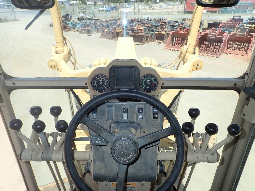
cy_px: 96
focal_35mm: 25
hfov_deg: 69.4
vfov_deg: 54.9
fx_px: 184
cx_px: 128
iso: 100
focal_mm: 4.5
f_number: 2.8
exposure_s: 1/640
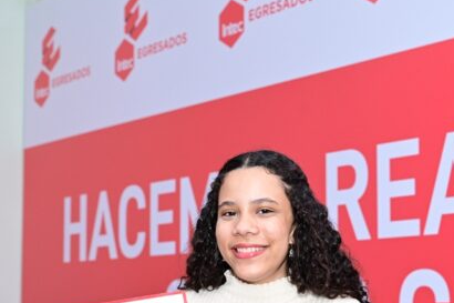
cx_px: 301
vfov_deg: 15.5
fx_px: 1109
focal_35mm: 88
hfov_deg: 23.0
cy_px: 223
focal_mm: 47
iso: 2000
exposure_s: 1/200
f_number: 5.6
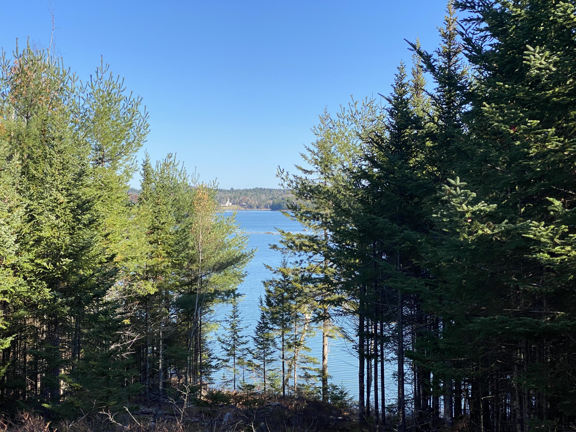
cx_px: 288
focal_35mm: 52
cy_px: 216
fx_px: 865
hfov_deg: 36.8
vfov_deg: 28.0
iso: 20
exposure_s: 1/749
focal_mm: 6
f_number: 2
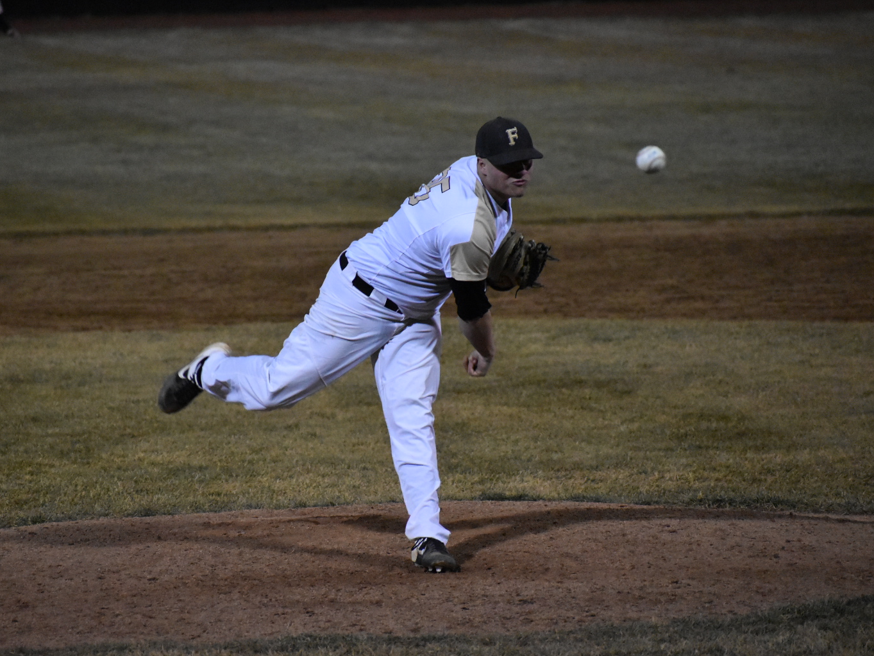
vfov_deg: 3.9
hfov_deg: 5.3
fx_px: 9521
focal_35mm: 377
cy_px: 330
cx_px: 359
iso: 6400
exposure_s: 1/640
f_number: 5.6
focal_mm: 220
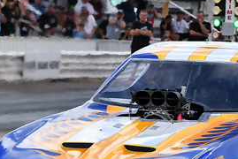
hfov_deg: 5.3
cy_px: 125
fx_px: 2581
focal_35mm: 390
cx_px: 186
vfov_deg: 3.5
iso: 400
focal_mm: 70
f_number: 5.6
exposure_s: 1/1000
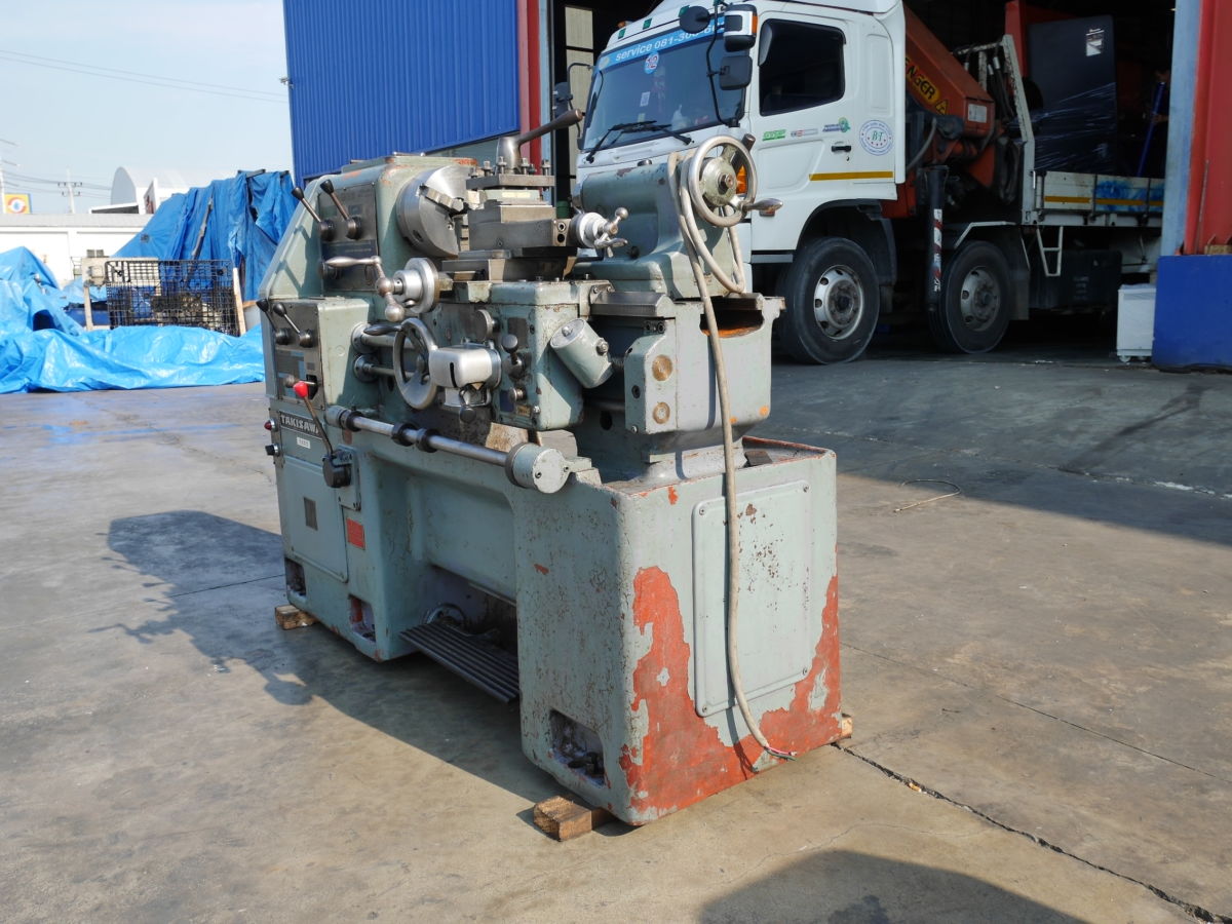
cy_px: 462
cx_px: 616
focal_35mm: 30
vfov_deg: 46.8
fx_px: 1068
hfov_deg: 60.0
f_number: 6.3
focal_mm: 15
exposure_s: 1/250
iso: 200
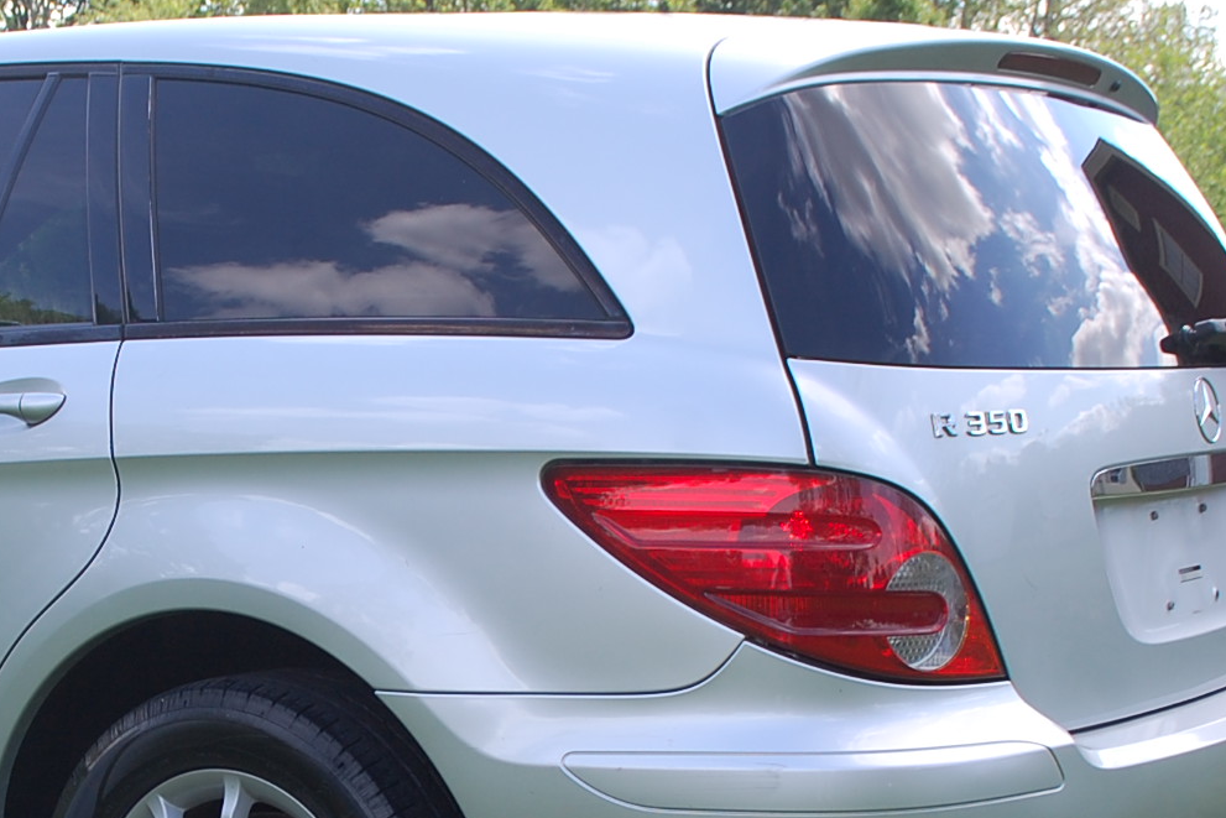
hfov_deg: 26.4
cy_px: 604
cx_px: 199
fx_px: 2554
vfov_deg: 18.1
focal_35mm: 75
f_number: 7.1
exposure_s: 1/200
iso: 200
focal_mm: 22
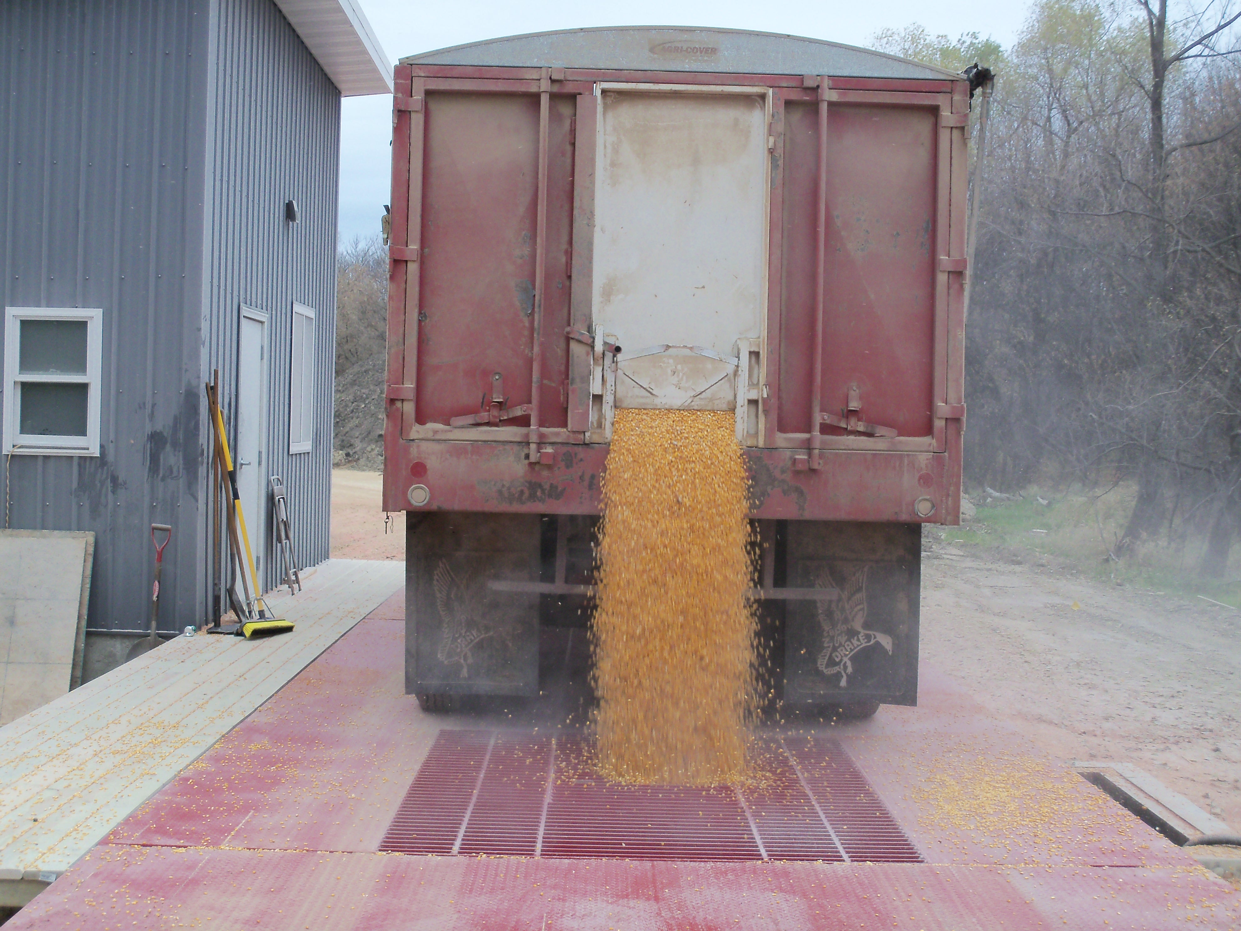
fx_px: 1864
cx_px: 620
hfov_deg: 36.8
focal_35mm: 52
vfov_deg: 28.0
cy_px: 466
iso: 80
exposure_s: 1/200
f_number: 3.3
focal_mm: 9.3
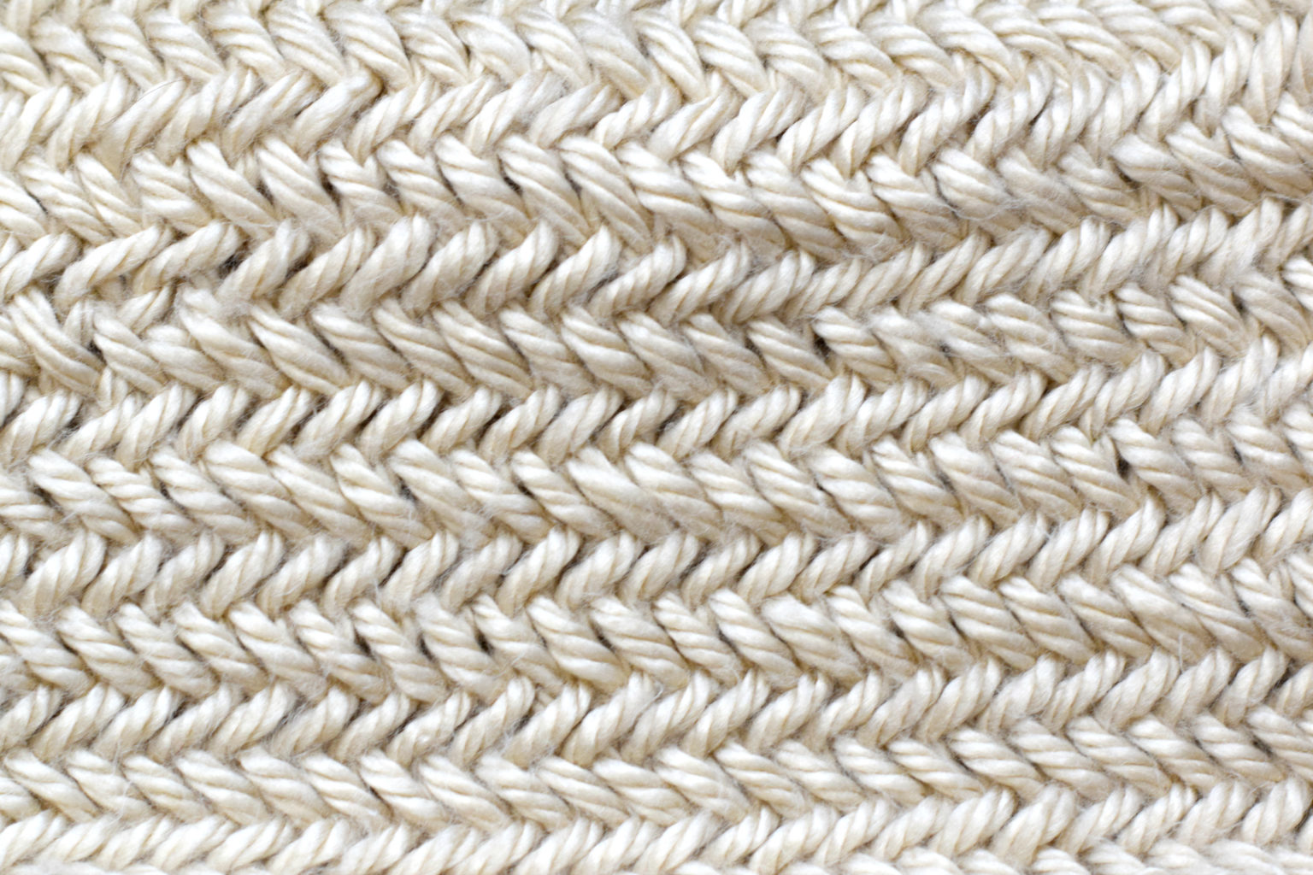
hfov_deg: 16.1
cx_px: 656
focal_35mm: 128
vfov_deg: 10.8
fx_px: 4650
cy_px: 438
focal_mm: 85
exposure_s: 1/250
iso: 800
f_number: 4
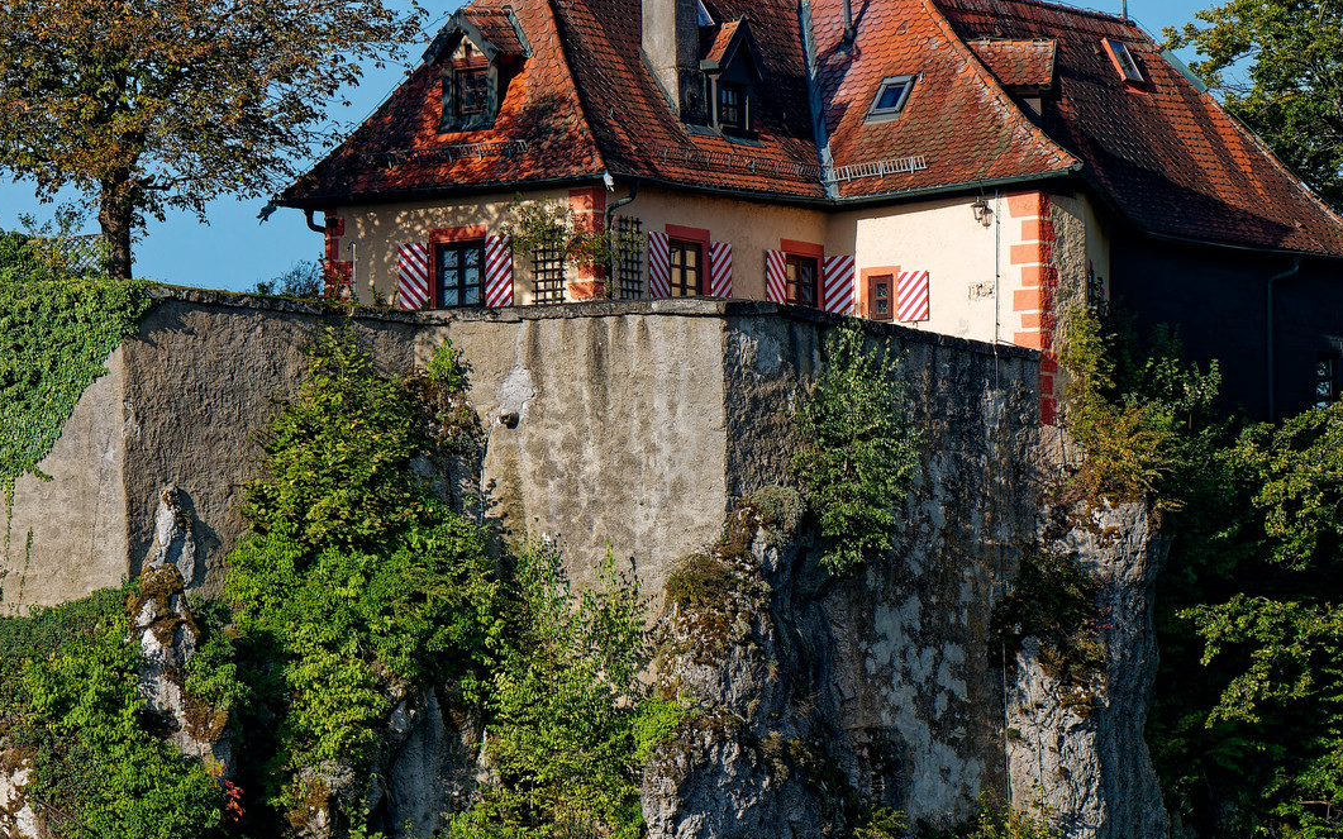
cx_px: 589
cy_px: 396
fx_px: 12737
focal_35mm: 348
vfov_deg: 3.8
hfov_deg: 6.0
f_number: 7.1
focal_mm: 121
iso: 100
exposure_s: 1/400
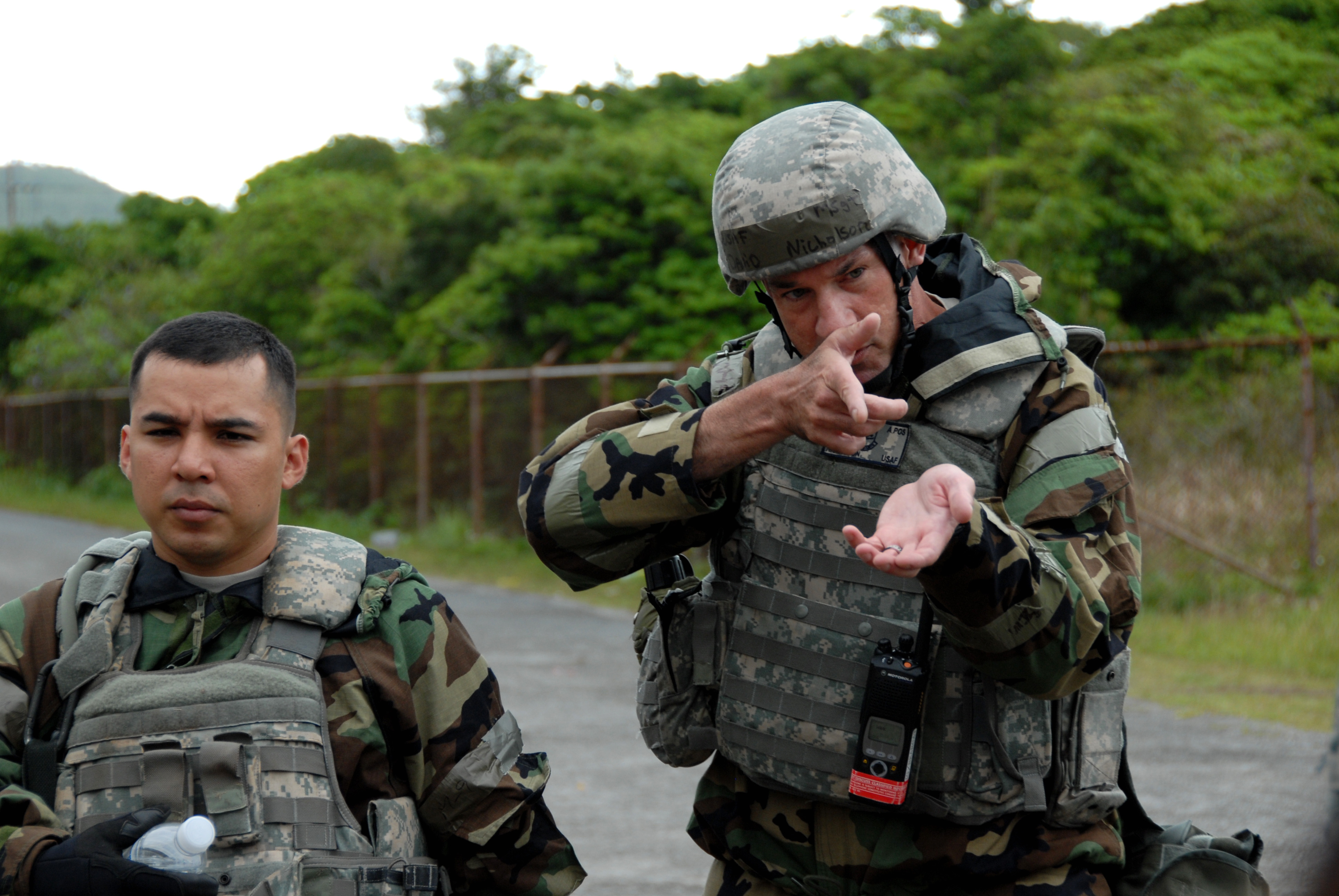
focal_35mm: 142
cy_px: 448
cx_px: 670
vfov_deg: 9.7
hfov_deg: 14.4
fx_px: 5307
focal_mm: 95
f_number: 6.3
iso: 250
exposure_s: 1/250
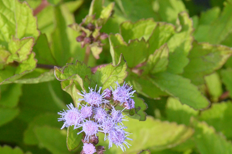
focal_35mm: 170
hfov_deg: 12.1
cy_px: 101
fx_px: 1091
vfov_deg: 8.0
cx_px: 105
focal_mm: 85
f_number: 20
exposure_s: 1/1600
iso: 6400
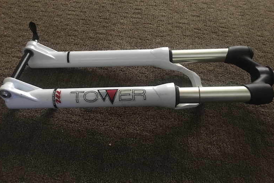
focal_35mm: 31
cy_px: 80
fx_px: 236
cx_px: 137
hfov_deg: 60.3
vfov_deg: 42.3
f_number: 2.2
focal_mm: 4.15
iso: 320
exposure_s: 1/15
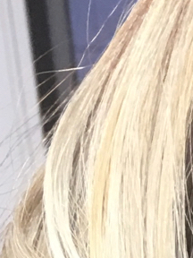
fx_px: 1531
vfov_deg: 8.0
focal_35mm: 206
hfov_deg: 6.8
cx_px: 498
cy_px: 829
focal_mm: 4.15
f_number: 2.2
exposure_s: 1/30
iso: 40
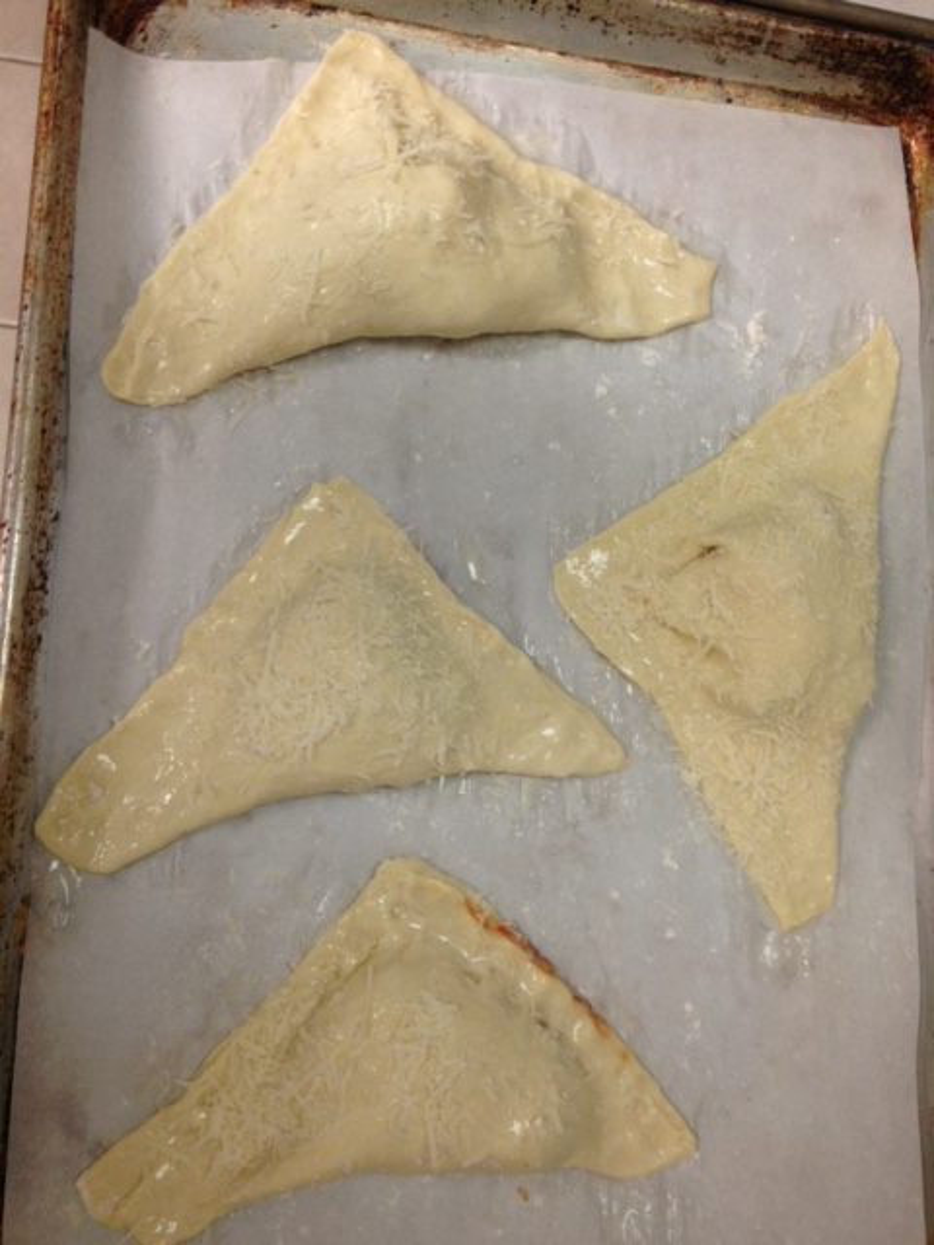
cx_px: 467
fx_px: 1187
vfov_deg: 55.4
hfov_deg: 42.9
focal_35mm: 33
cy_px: 622
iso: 80
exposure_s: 1/20
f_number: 2.4
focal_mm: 4.12
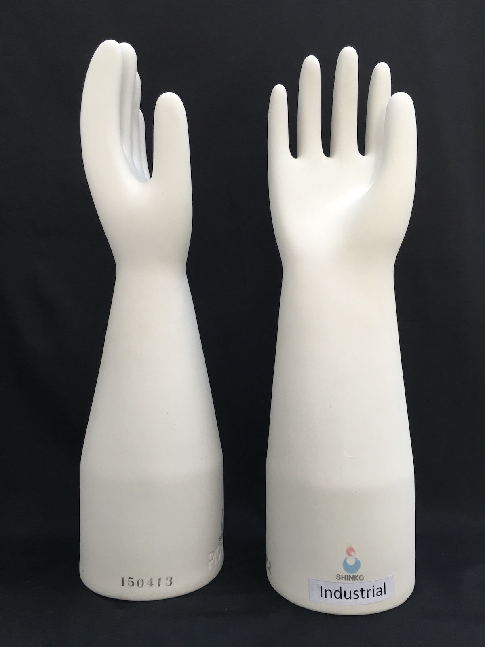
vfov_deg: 61.7
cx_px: 242
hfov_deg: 48.2
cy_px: 324
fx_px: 542
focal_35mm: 29
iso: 32
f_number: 2.2
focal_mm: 4.15
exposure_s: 1/17
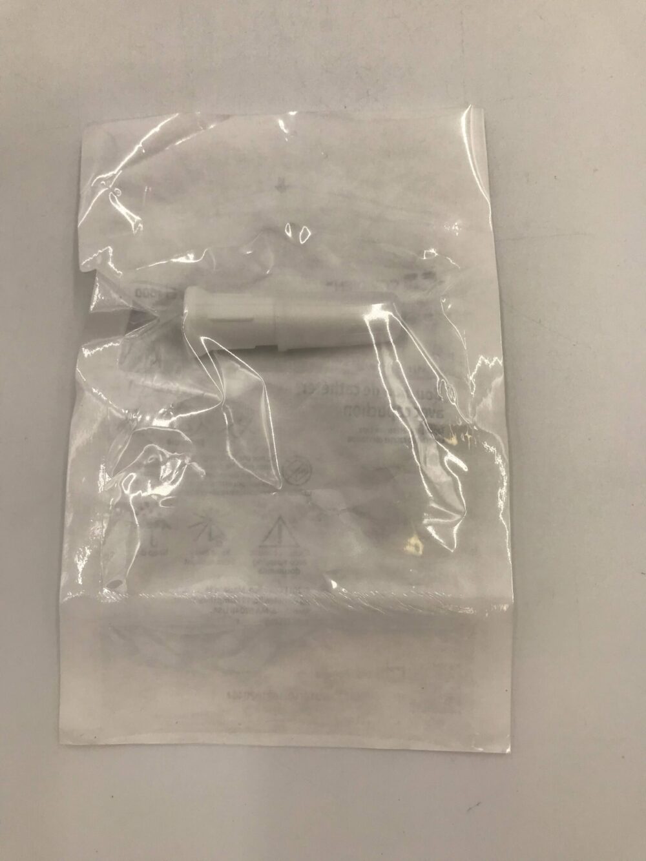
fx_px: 697
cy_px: 430
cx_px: 323
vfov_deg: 63.4
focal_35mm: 28
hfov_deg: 49.8
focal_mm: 3.99
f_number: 1.8
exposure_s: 1/329
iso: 20
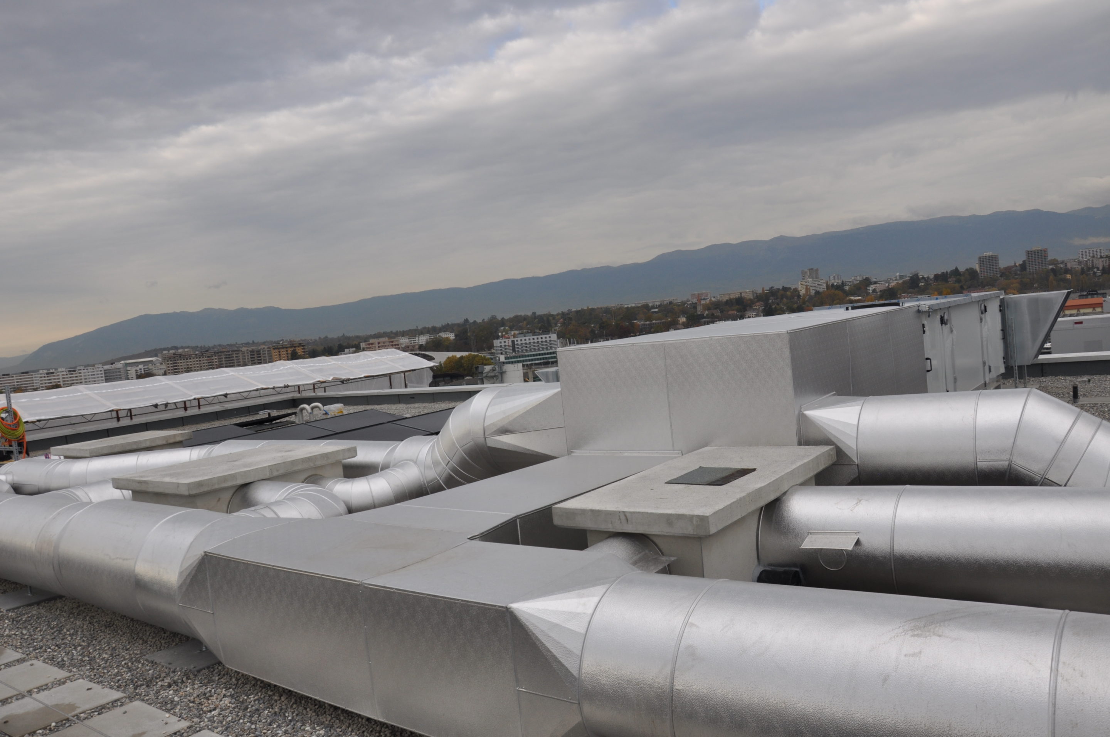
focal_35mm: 27
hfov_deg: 67.4
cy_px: 368
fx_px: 832
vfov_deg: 47.8
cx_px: 555
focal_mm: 18
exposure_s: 1/250
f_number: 8
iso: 200
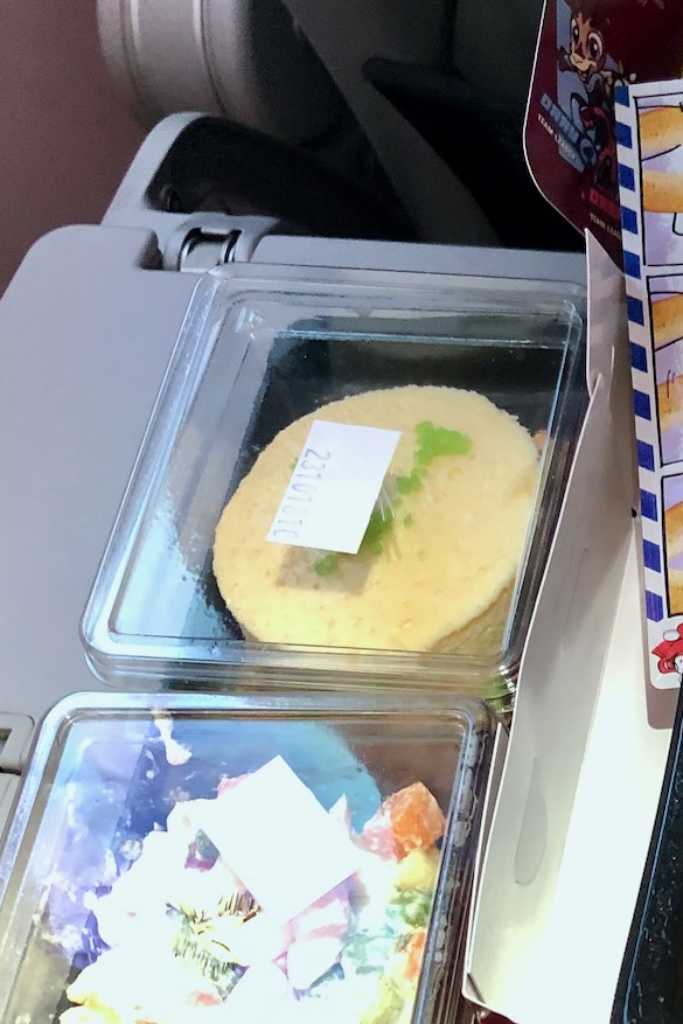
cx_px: 927
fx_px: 1934
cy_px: 588
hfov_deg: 18.4
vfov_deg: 29.6
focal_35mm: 68
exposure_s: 1/16
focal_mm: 4
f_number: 1.8
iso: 100
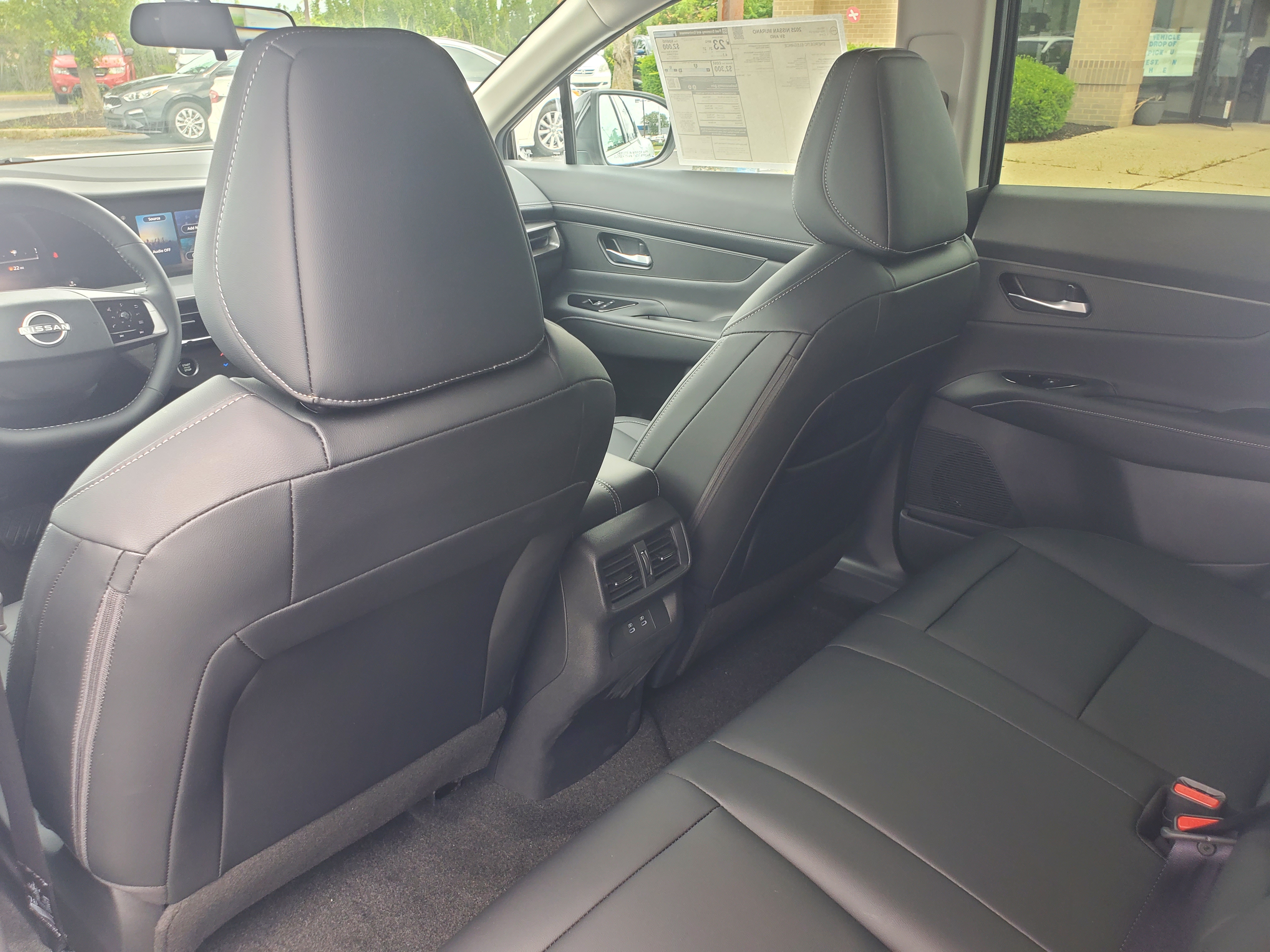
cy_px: 476
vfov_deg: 53.1
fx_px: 954
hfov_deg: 67.3
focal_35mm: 26
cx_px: 635
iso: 100
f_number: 2.4
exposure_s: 1/95
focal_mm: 4.3
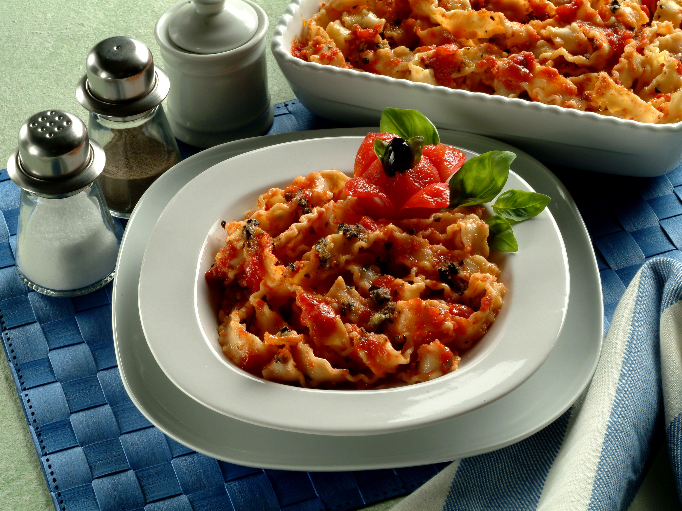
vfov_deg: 16.8
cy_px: 256
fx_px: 1734
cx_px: 365
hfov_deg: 22.3
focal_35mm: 88
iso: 100
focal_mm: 54
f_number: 19
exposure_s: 1/125
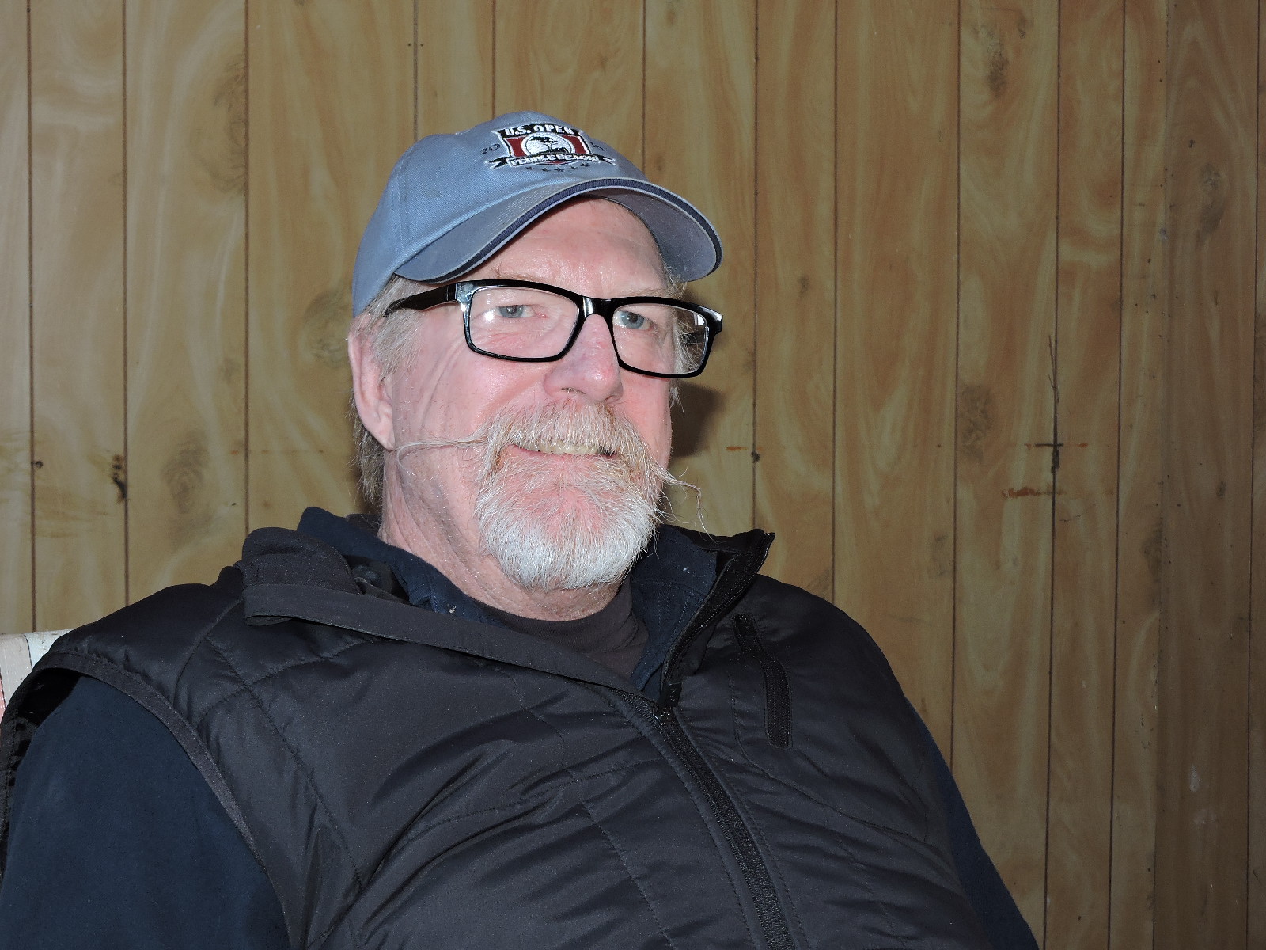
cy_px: 475
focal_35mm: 65
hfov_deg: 29.8
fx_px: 2377
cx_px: 633
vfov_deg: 22.6
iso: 200
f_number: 4.2
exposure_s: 1/30
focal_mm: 11.6
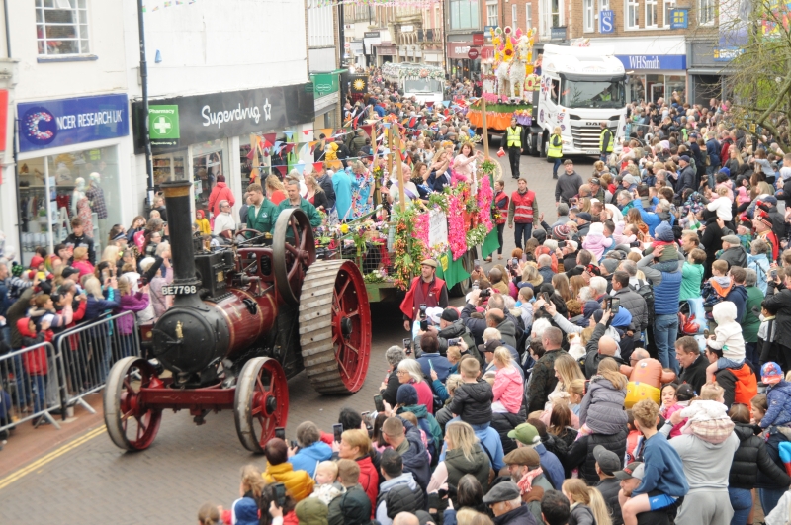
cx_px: 396
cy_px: 262
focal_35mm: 75
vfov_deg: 18.1
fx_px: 1646
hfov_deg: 27.0
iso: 640
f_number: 9
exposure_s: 1/250
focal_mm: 50
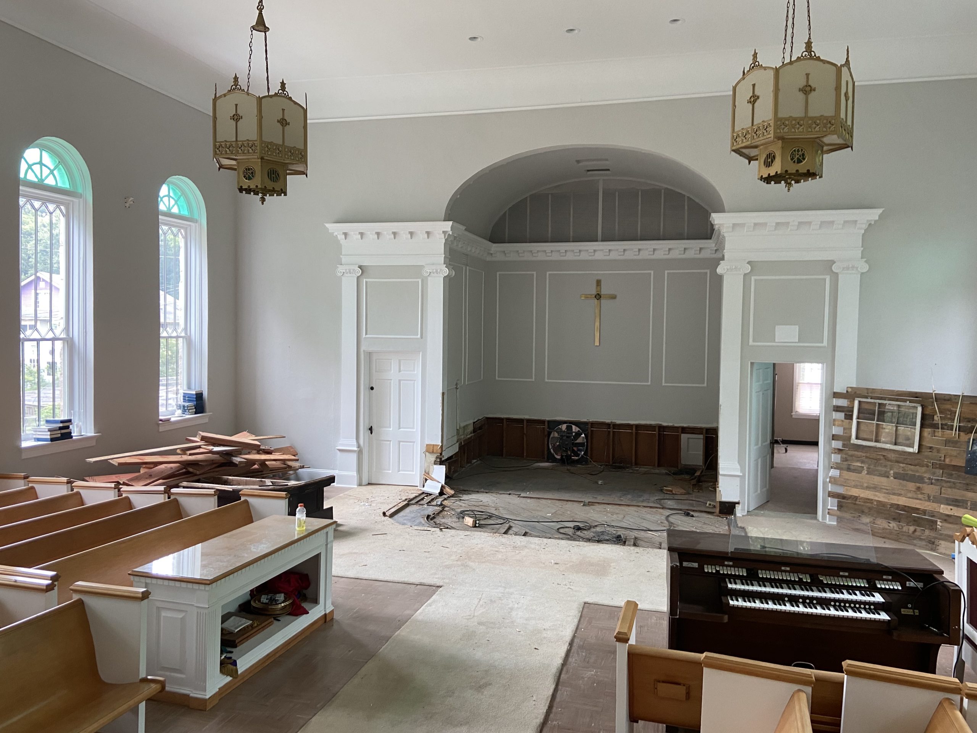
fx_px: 734
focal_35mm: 26
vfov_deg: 53.1
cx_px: 488
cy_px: 366
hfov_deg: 67.3
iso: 125
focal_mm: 4.25
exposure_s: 1/86
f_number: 1.8
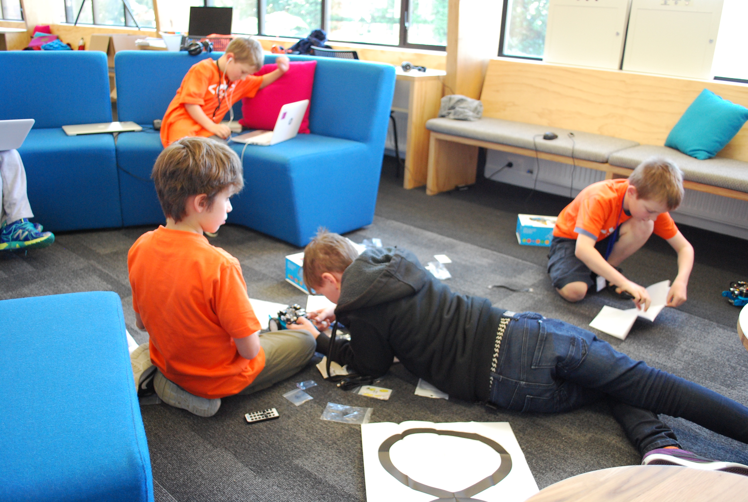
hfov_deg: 61.8
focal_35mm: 30
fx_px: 625
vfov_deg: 43.8
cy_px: 251
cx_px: 374
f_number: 3.8
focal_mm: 20
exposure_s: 1/50
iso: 800
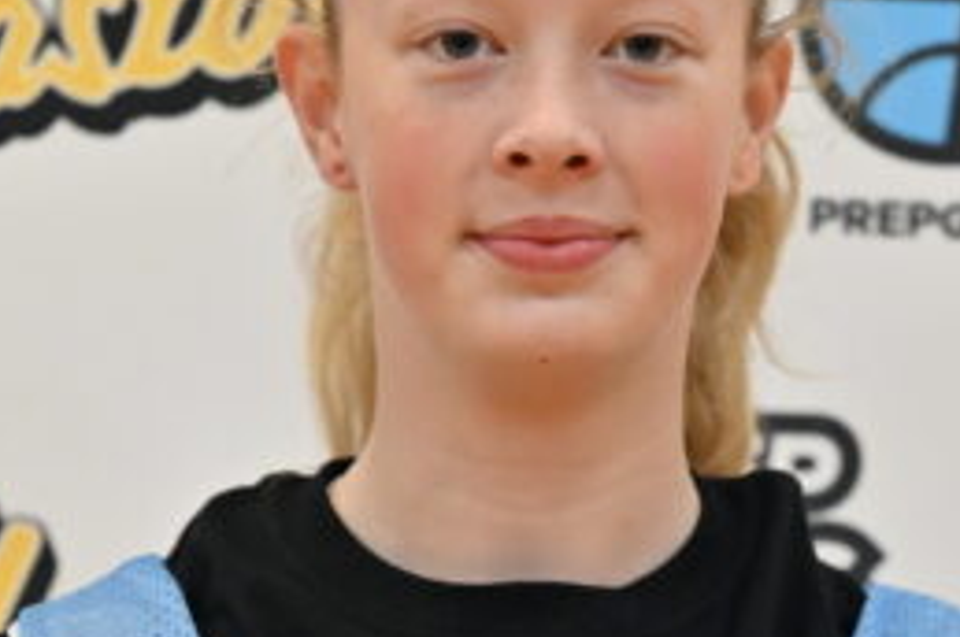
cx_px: 671
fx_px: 6791
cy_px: 568
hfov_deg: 8.1
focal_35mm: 255
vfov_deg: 5.4
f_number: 2.8
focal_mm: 86
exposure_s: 1/640
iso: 4000
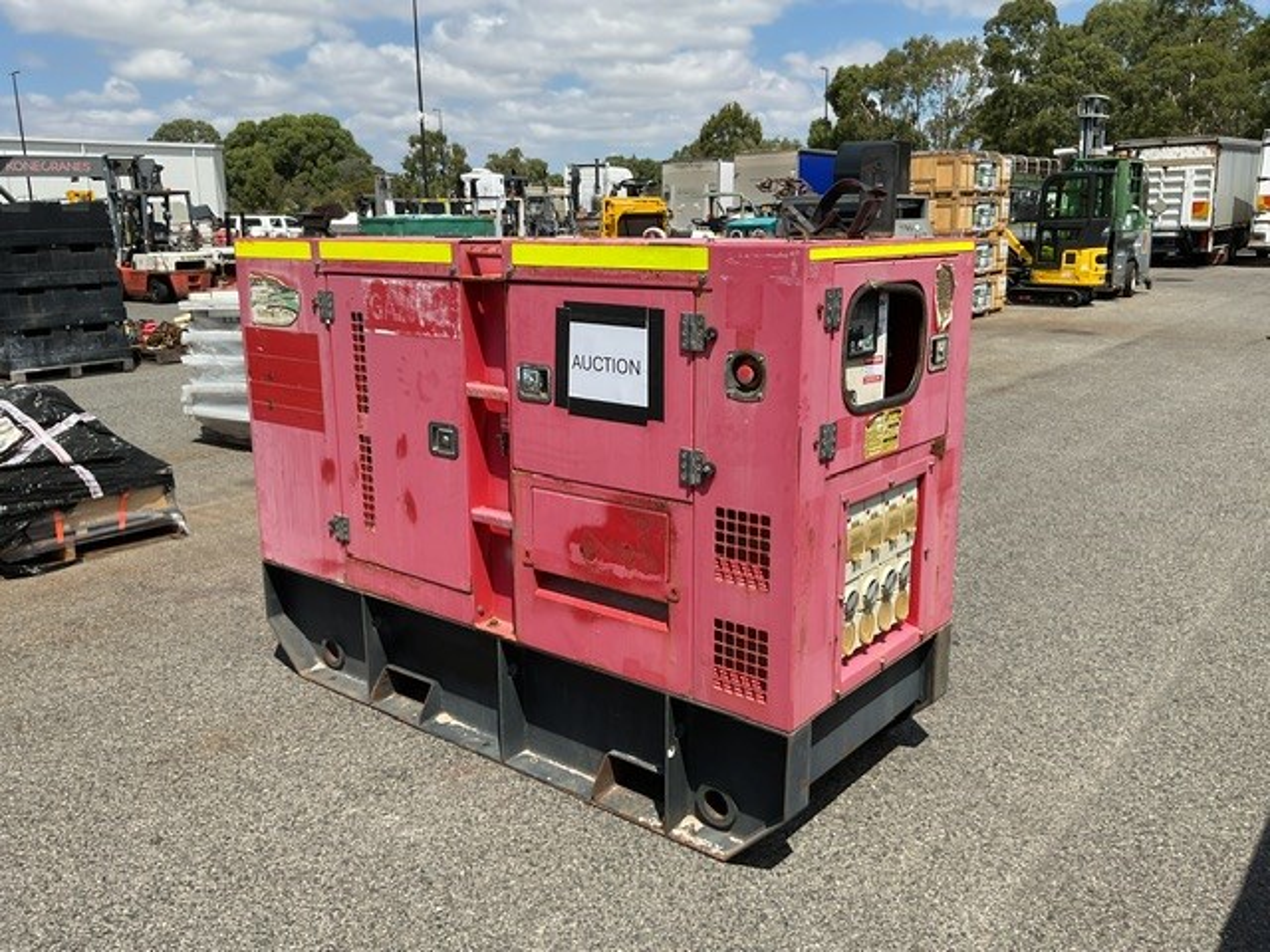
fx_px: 1064
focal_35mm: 29
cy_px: 476
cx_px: 635
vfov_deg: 48.2
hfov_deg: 61.7
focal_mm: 3
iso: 16
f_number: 1.8
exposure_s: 1/2227
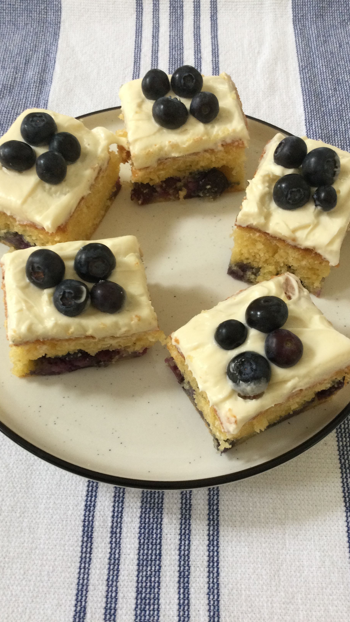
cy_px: 309
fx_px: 561
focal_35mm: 34
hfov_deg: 34.6
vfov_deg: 58.0
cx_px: 157
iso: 64
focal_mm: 3.3
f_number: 2.4
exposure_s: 1/33
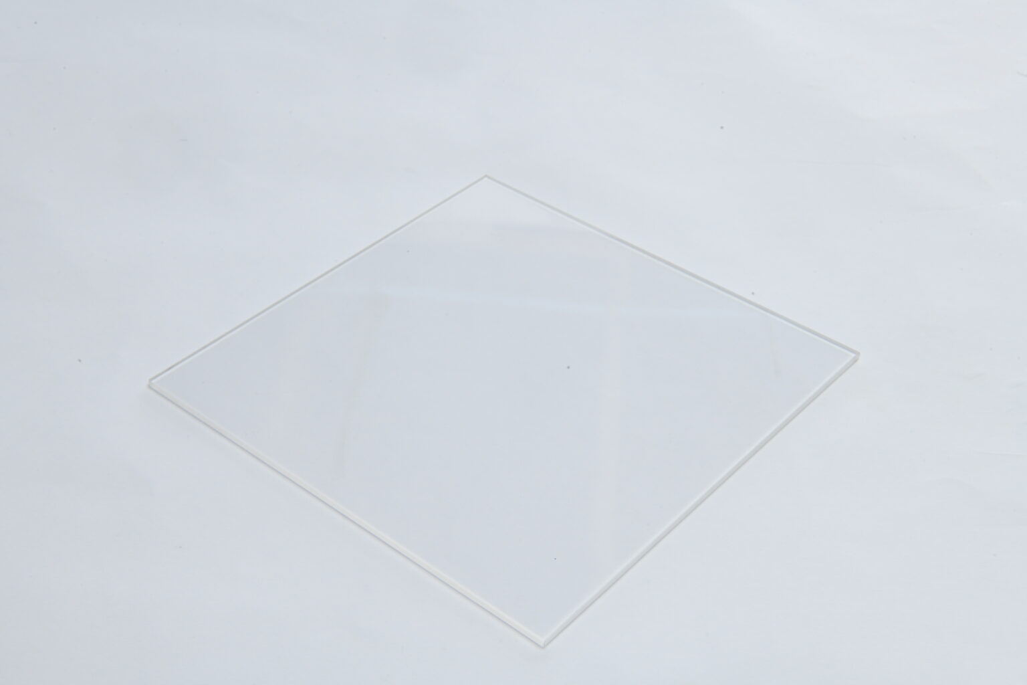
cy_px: 342
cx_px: 514
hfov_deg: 36.2
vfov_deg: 24.6
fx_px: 1569
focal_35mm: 55
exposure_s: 1/200
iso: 640
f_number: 22
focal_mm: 55
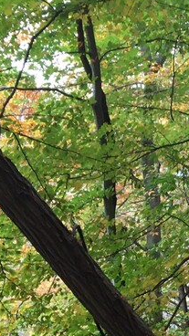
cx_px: 348
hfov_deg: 12.5
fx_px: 784
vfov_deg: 23.7
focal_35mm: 88
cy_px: 285
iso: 32
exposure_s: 1/30
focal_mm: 4.15
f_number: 2.2
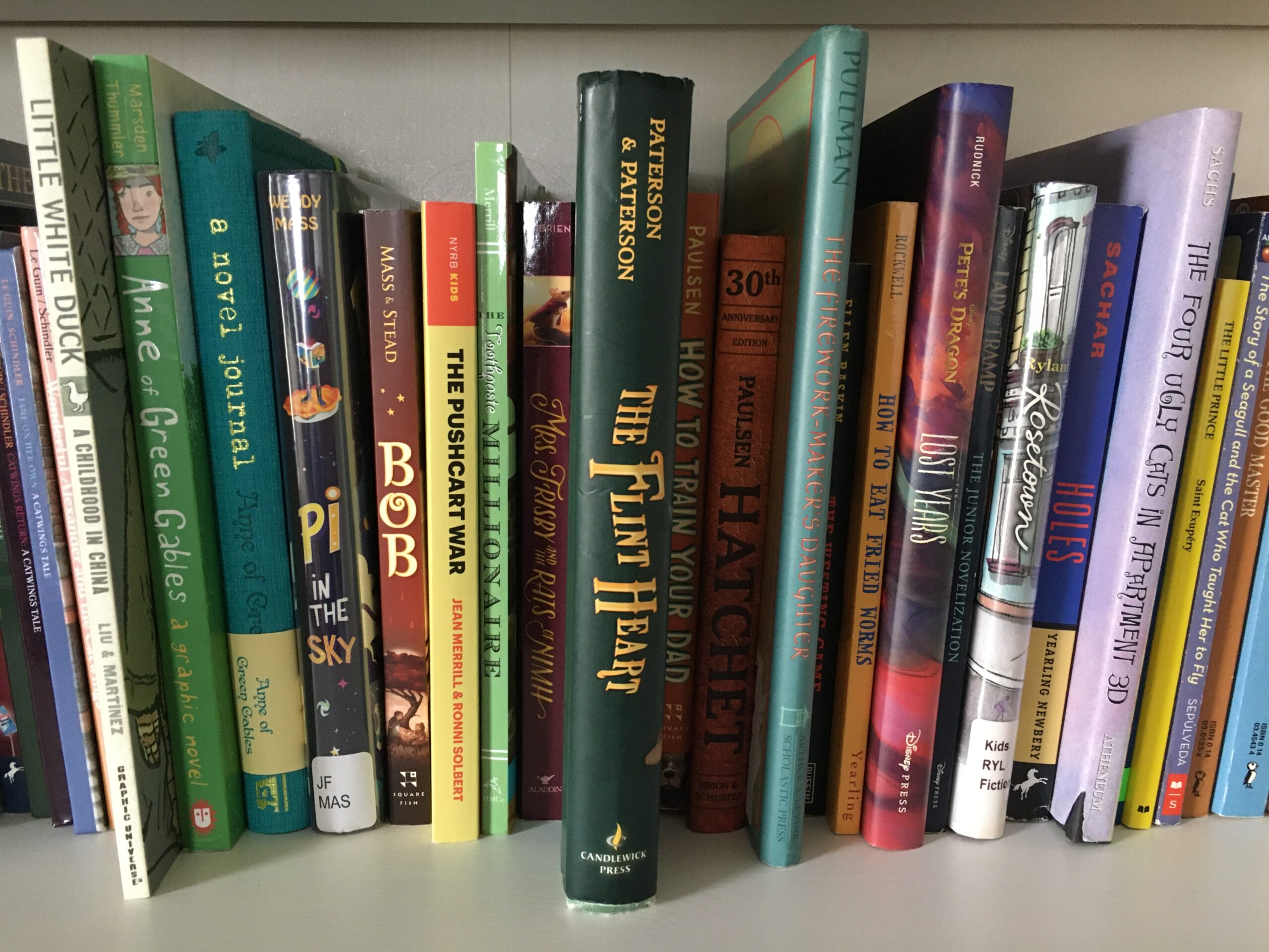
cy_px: 476
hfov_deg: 61.7
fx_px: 1063
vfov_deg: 48.2
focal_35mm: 29
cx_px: 634
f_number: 2.2
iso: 200
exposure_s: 1/24
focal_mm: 4.15
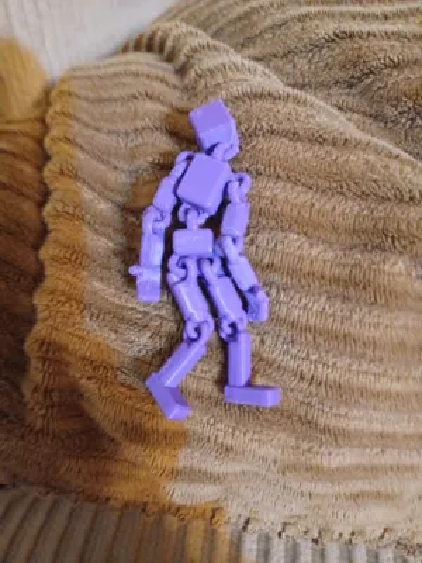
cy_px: 282
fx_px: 406
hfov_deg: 54.9
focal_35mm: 25
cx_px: 211
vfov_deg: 69.4
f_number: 1.8
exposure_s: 1/15
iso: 3200
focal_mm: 4.6
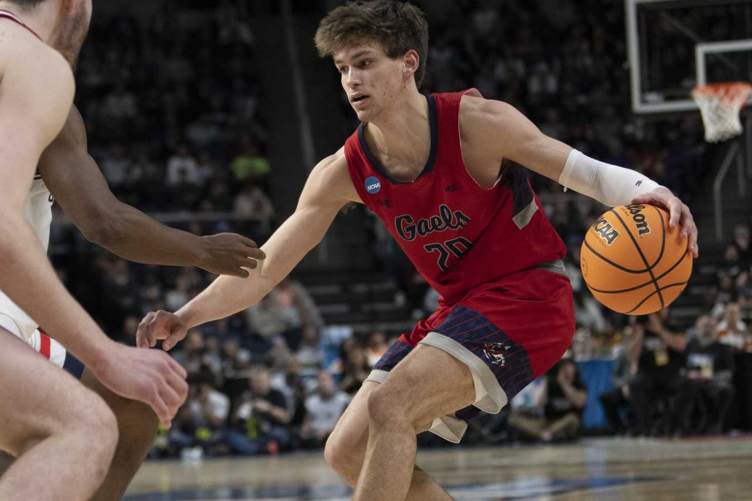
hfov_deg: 12.8
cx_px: 232
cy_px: 311
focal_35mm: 160
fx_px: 3342
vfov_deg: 8.6
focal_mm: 70
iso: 3200
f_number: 2.8
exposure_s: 1/2500
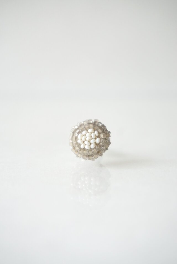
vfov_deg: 28.0
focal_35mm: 72
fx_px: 530
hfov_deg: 19.0
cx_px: 88
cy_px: 132
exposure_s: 1/80
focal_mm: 48
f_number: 5.6
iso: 640
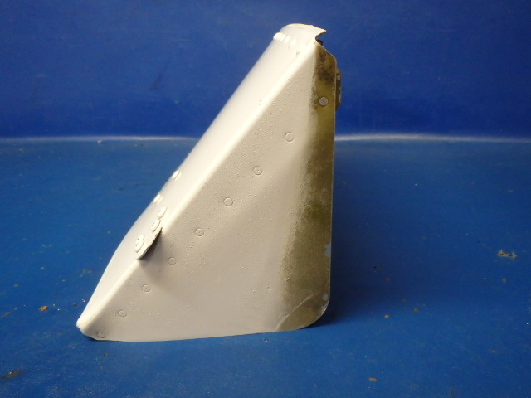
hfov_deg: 63.4
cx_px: 266
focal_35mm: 28
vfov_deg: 49.7
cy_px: 199
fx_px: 430
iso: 800
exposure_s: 1/50
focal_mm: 5
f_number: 3.9
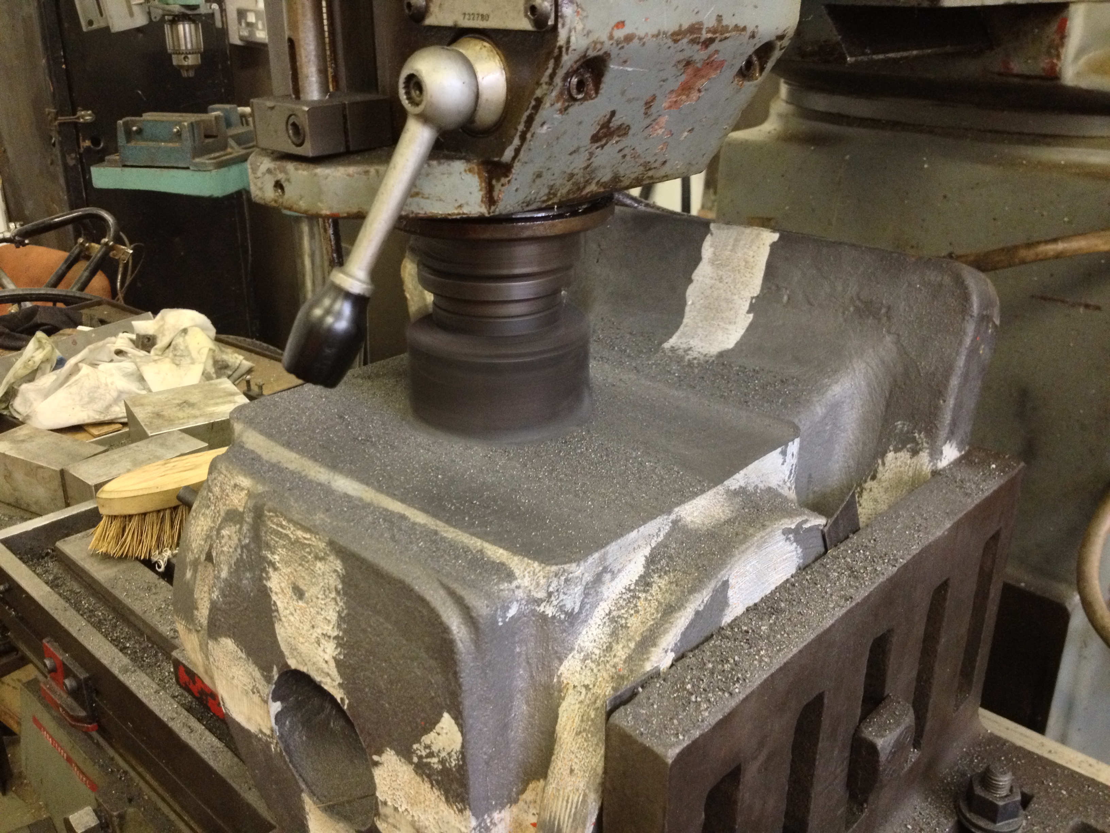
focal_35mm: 35
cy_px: 416
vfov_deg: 40.7
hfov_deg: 52.6
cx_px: 555
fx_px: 1122
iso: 400
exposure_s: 1/20
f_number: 2.4
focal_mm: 4.28
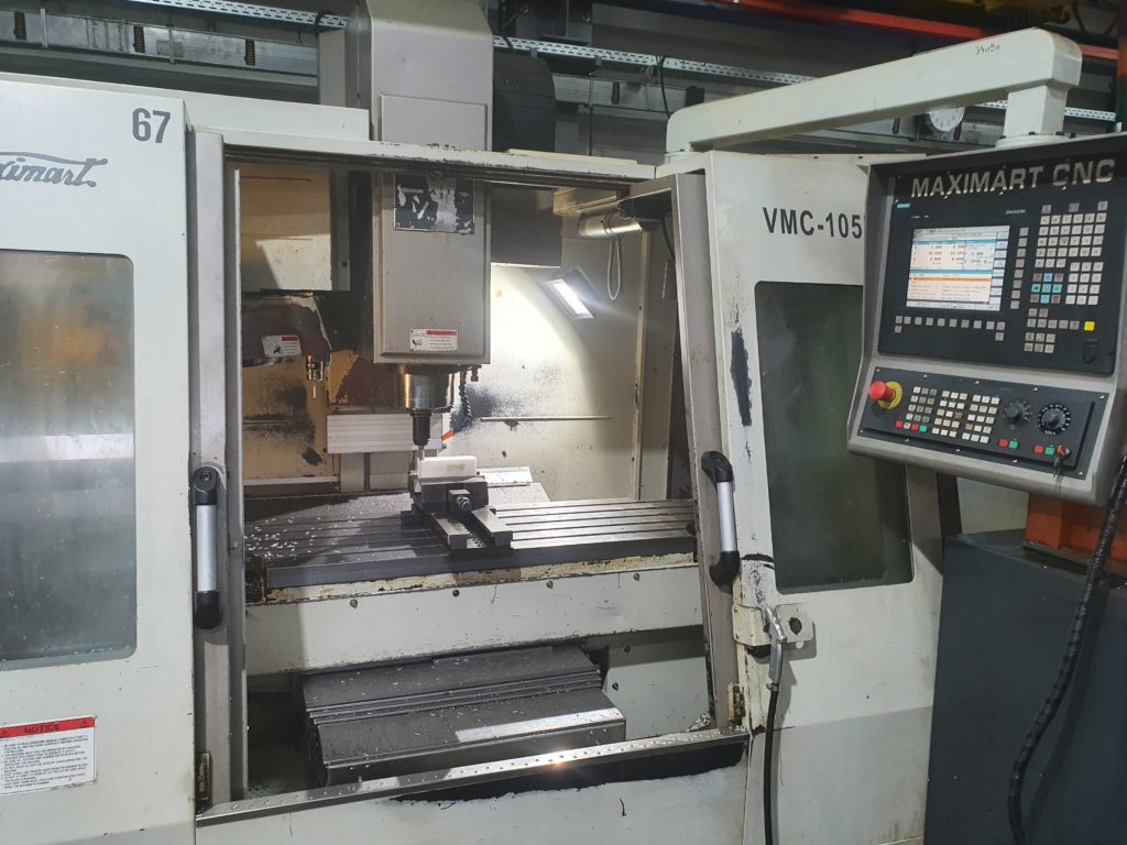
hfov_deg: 67.3
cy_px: 422
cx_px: 564
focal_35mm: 26
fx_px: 846
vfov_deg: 53.1
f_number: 2.4
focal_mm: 4.32
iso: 200
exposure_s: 1/50
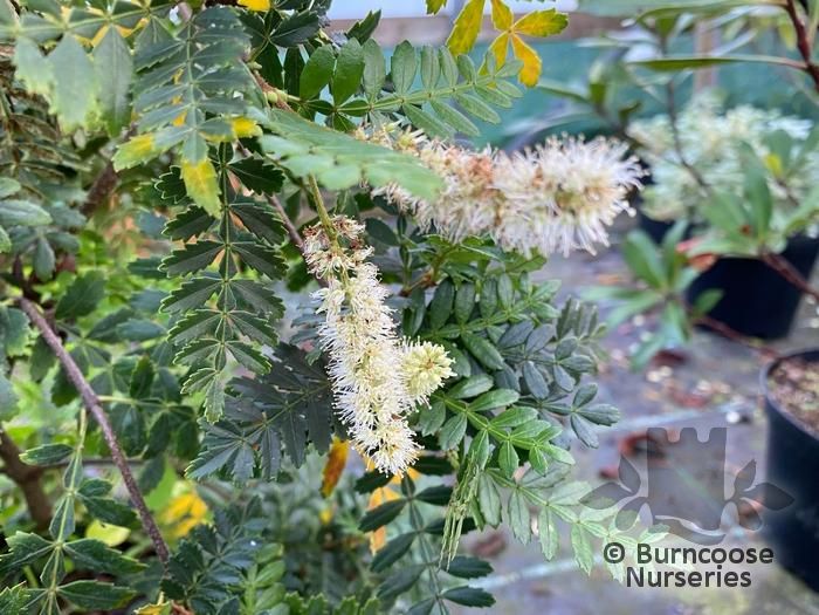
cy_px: 308
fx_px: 615
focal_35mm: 26
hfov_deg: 67.3
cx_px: 410
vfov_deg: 53.1
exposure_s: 1/64
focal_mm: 4.25
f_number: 1.8
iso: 125
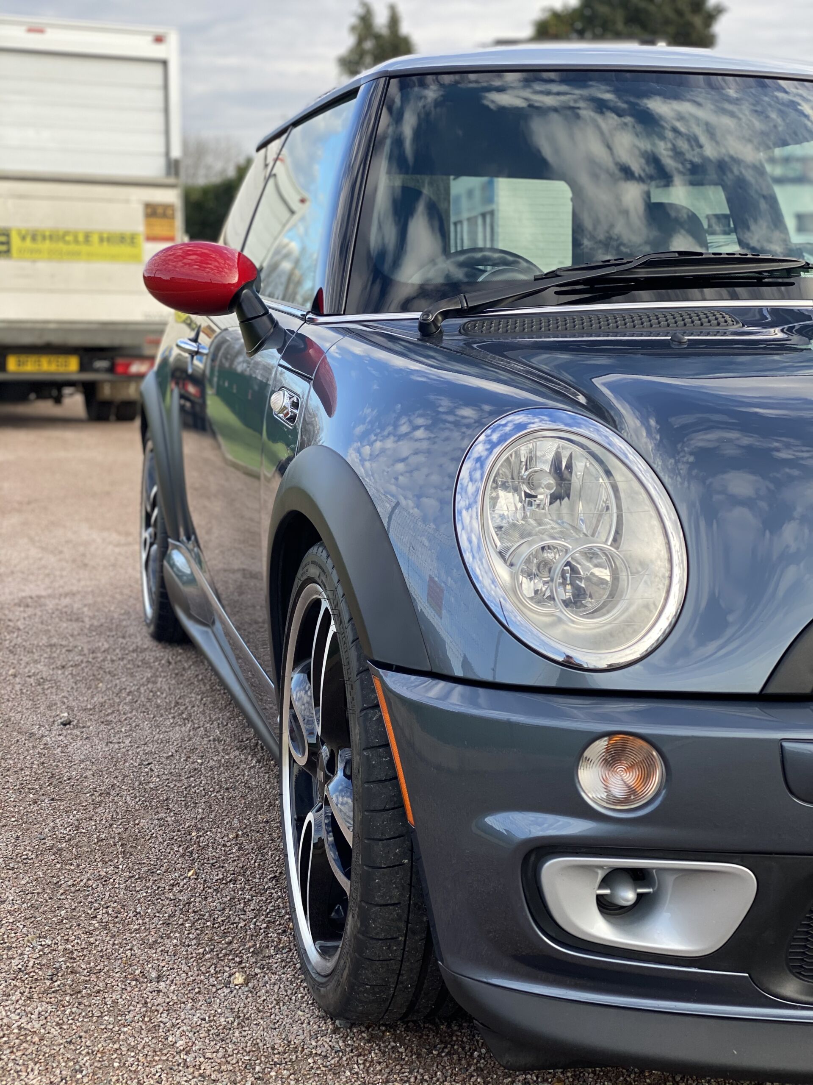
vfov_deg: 36.8
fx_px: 1628
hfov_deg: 28.0
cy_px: 542
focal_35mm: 52
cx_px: 406
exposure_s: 1/229
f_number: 2
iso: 20
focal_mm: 6
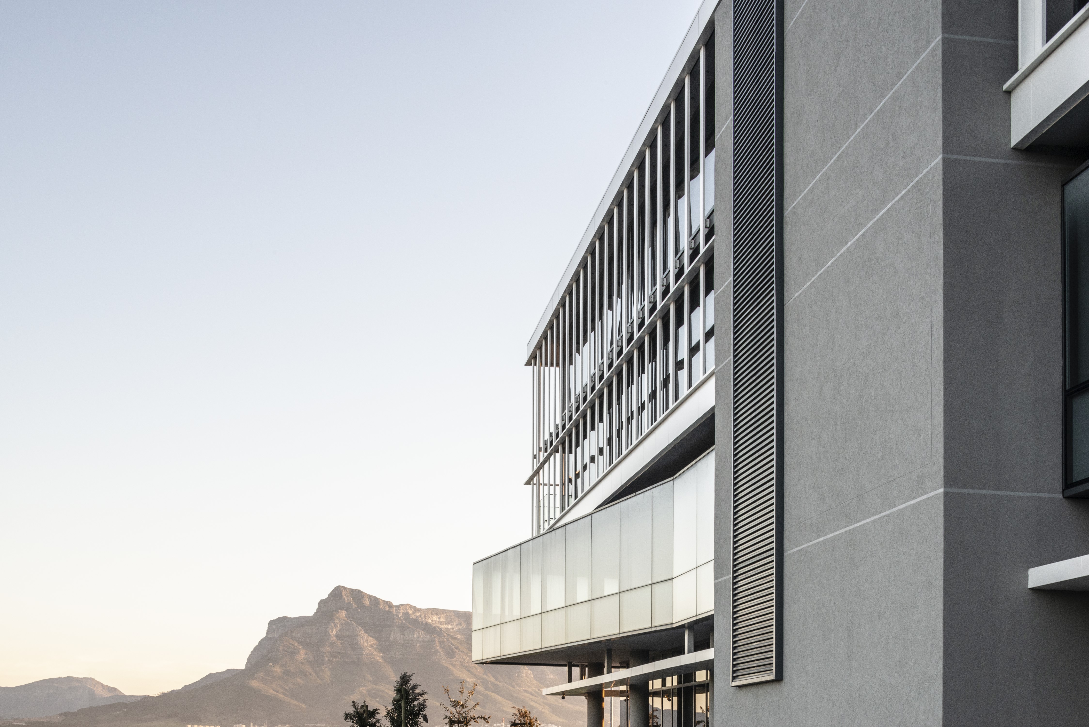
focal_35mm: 45
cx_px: 544
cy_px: 364
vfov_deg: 29.9
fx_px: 1362
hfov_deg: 43.6
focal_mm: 45
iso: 1250
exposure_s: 1/50
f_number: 16
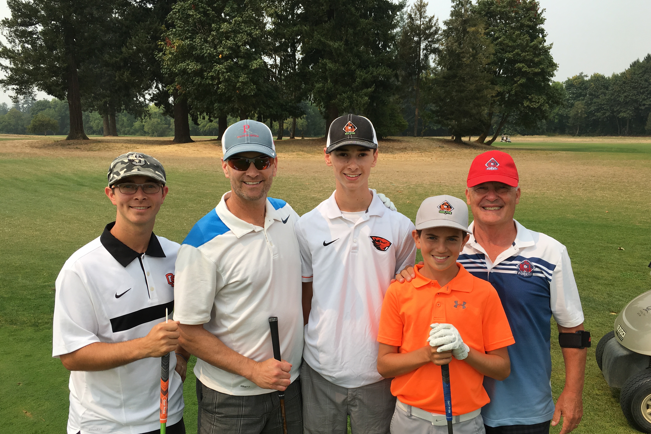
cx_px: 332
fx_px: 561
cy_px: 239
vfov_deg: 42.3
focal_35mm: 31
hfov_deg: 60.3
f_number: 2.2
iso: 25
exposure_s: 1/1672
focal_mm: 4.15
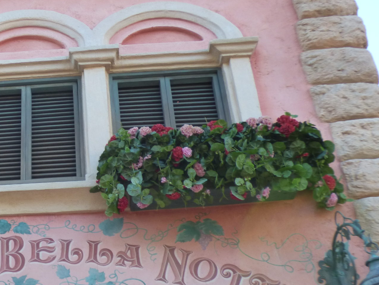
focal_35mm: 58
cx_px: 53
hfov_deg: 31.9
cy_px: 203
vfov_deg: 25.0
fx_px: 635
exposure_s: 1/250
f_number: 3.2
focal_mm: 5.04
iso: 160
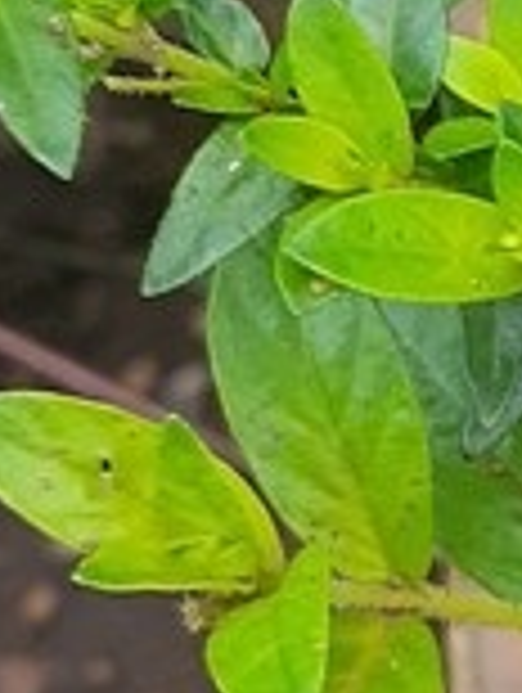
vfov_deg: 11.0
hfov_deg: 7.3
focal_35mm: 179
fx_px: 3589
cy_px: 423
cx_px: 1611
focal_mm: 3.6
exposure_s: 1/166
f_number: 1.9
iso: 40
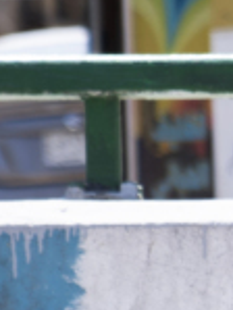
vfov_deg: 3.6
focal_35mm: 542
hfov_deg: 2.6
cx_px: 1067
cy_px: 368
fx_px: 4857
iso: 100
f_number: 2.8
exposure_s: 1/500
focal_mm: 70
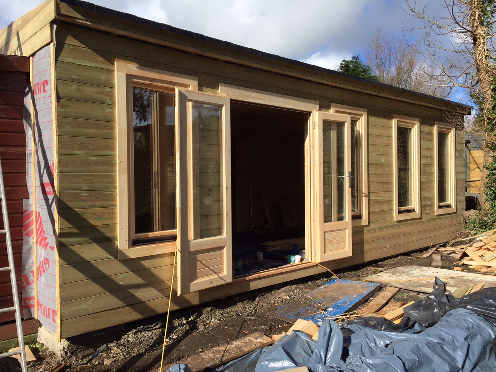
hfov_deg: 61.7
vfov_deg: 48.2
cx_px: 248
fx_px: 416
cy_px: 186
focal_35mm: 29
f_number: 2.2
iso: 32
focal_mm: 4.15
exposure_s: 1/2083
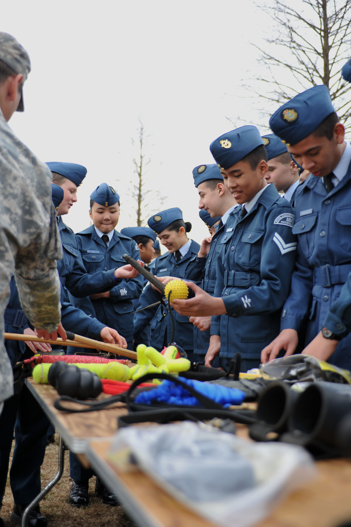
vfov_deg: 54.5
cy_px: 264
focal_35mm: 35
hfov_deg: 37.8
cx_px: 176
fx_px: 513
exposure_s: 1/1000
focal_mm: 35
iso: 250
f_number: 2.8
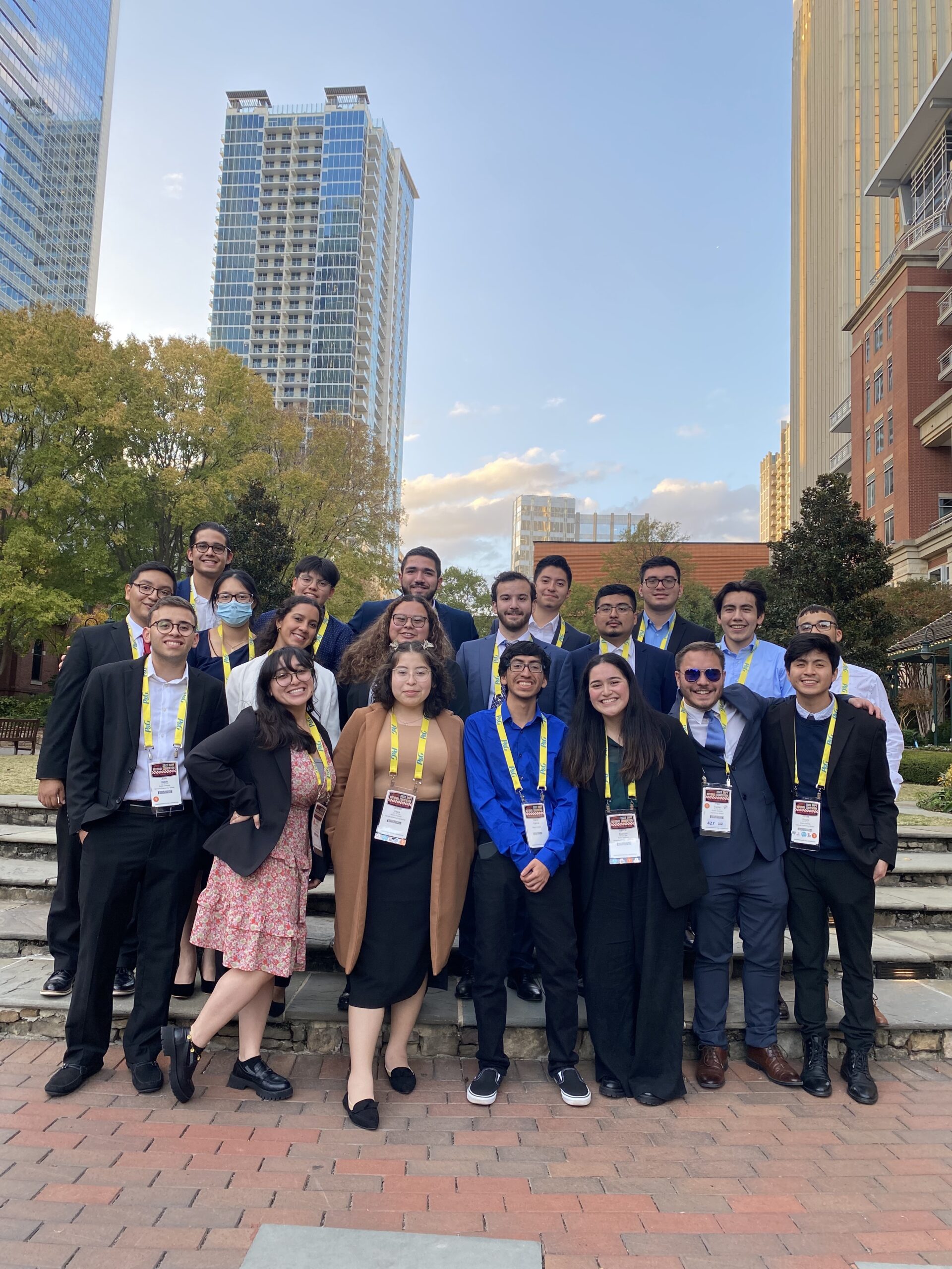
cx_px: 476
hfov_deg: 53.1
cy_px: 634
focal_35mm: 26
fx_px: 953
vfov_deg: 67.3
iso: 32
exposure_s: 1/127
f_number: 1.8
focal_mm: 4.25
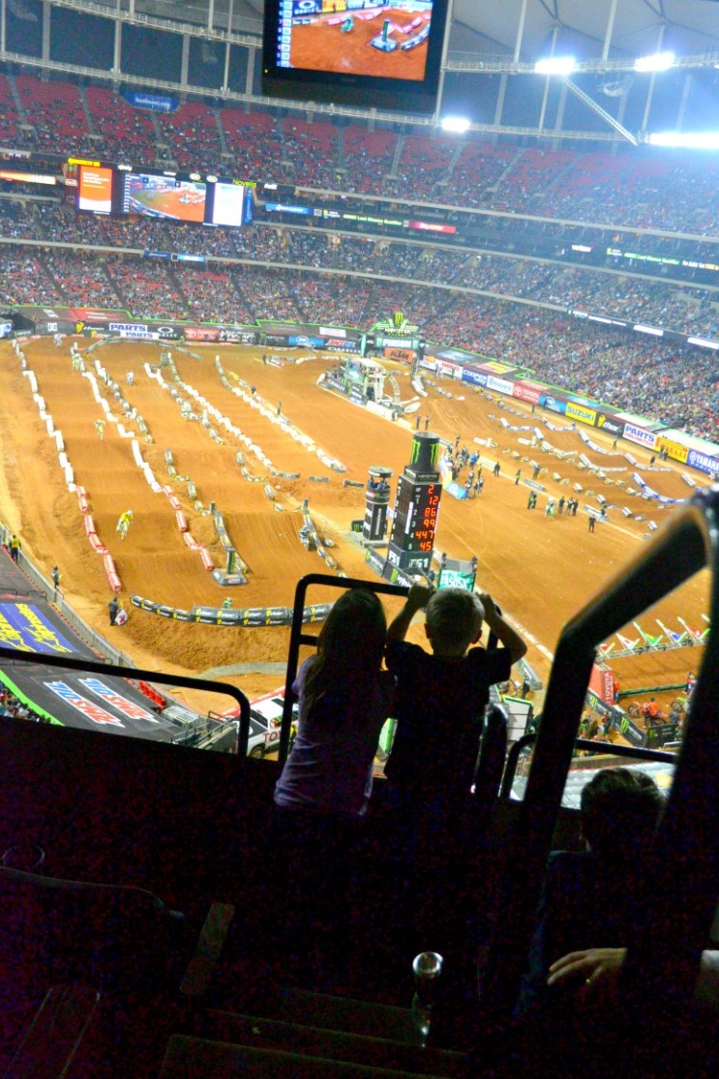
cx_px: 362
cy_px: 532
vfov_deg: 60.3
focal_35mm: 31
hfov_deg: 42.3
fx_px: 929
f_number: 3.8
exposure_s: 1/250
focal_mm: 20
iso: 3200
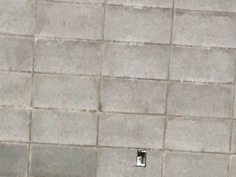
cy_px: 359
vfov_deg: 10.4
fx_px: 886
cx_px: -1
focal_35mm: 130
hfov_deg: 14.9
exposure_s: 1/30
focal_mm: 4.15
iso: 64
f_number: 2.2
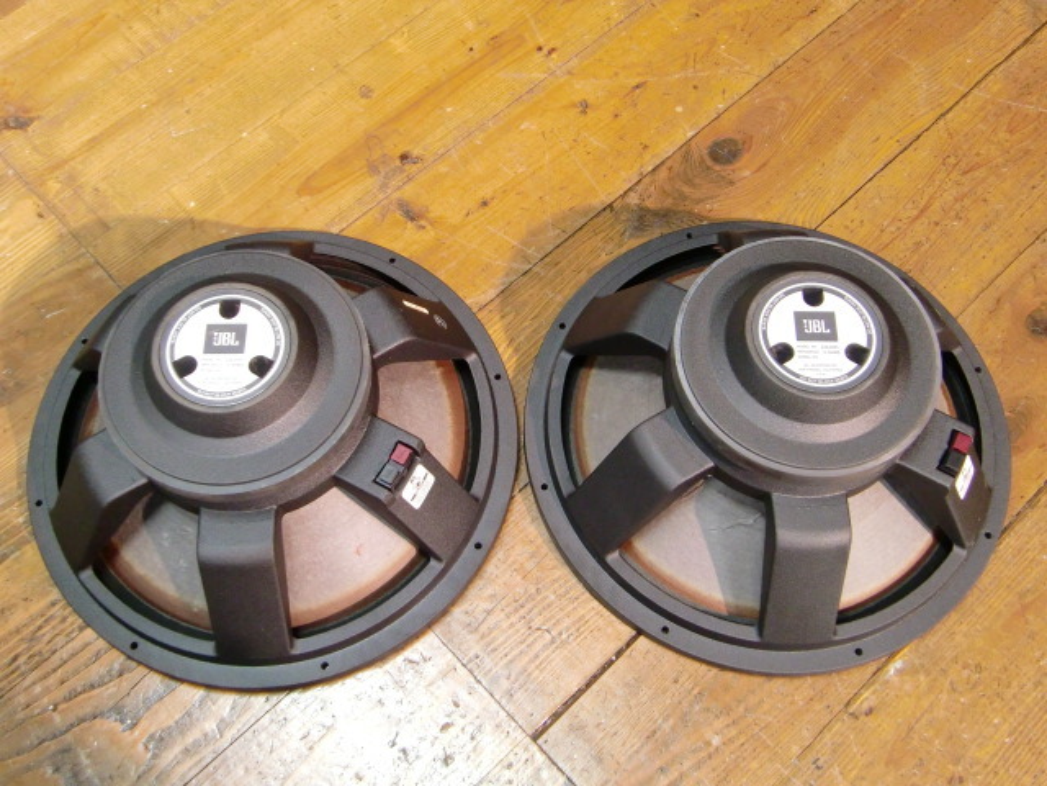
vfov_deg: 36.8
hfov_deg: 47.9
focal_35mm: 39
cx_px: 524
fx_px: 1180
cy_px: 393
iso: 400
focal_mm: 6.9
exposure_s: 1/20
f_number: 3
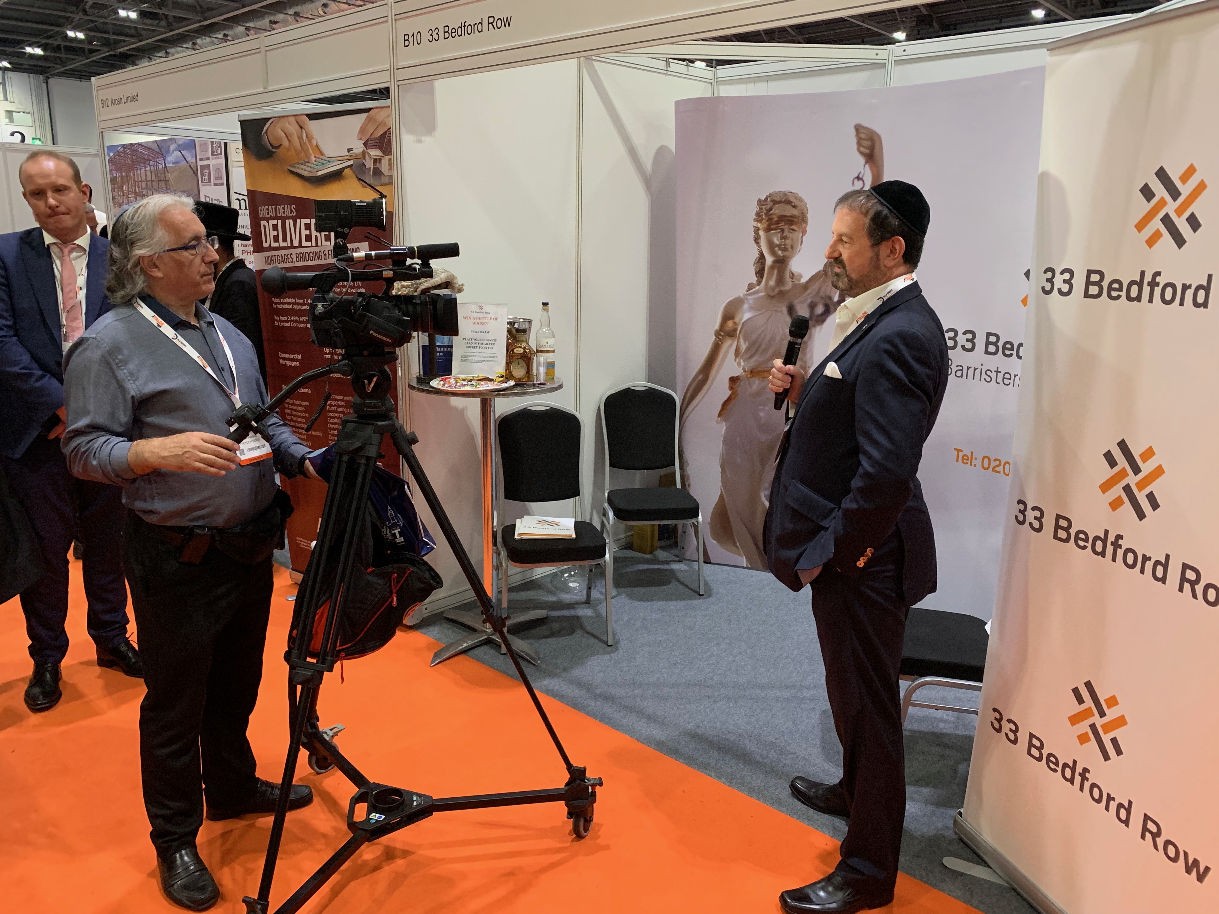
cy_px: 457
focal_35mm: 26
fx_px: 916
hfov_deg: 67.3
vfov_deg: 53.1
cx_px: 610
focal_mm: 4.25
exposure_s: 1/48
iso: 400
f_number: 1.8
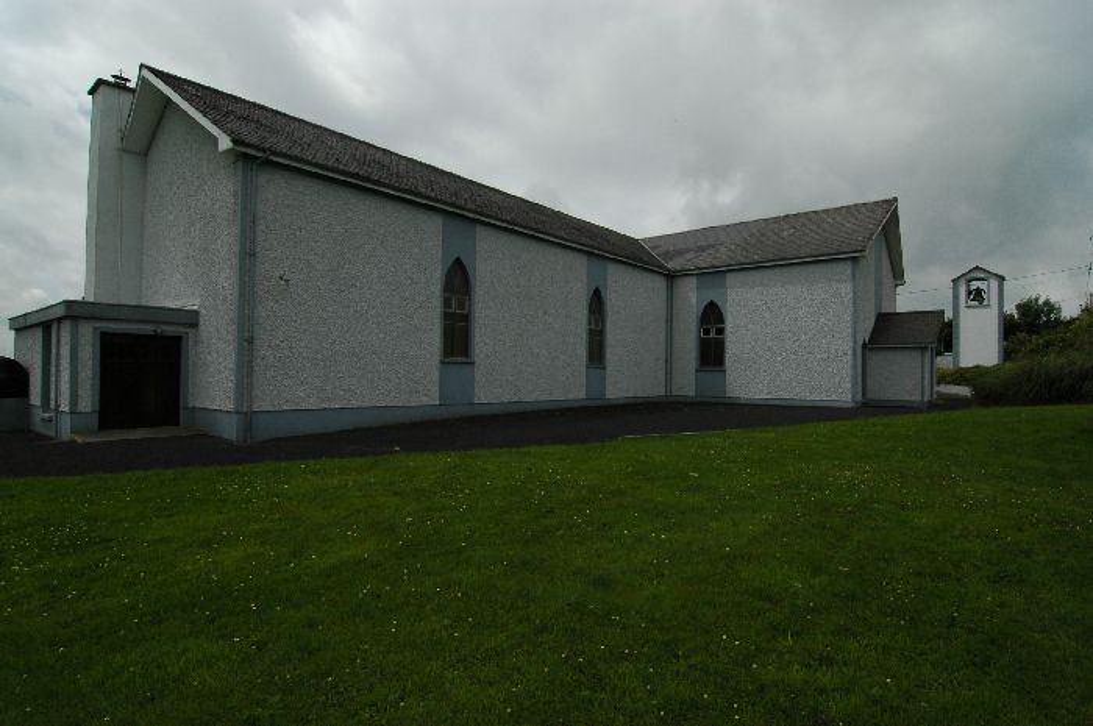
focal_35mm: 18
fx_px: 546
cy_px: 363
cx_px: 546
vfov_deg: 67.3
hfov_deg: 90.1
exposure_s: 1/500
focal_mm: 12
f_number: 11
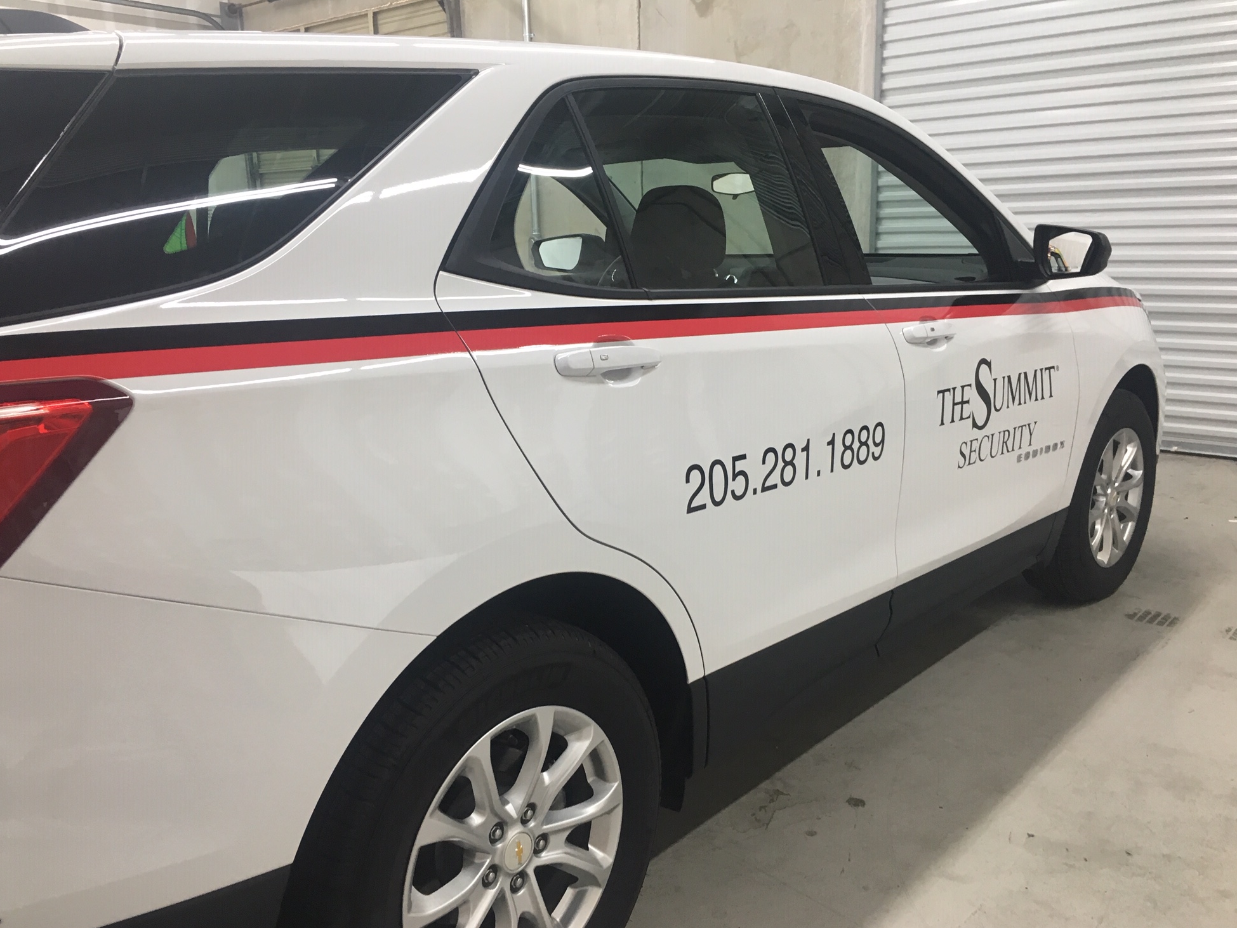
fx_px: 1072
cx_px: 605
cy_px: 477
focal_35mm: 30
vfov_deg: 46.8
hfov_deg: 60.0
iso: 64
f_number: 2.2
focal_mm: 4.15
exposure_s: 1/30
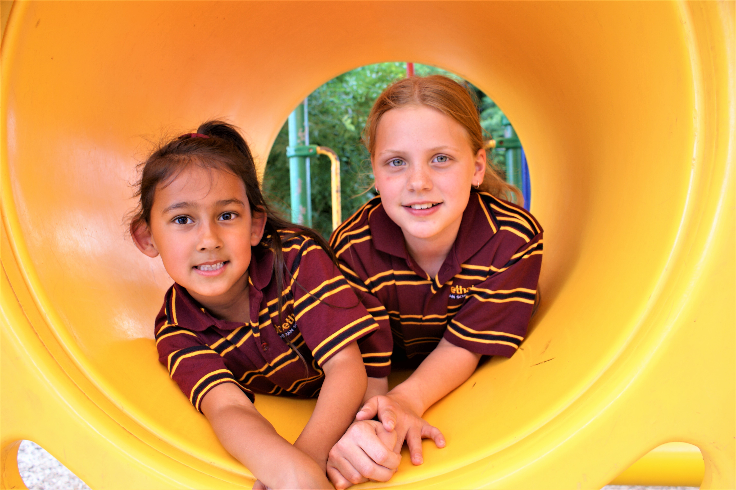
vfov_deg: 47.9
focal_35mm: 27
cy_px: 245
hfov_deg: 67.4
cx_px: 368
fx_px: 552
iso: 100
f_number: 4.5
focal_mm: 18
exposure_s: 1/30
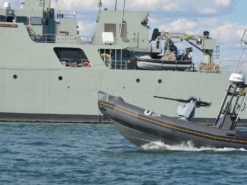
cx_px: 164
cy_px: 107
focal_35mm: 169
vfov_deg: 8.8
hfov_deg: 11.7
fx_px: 1206
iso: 200
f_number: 9
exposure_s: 1/800
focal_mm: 80
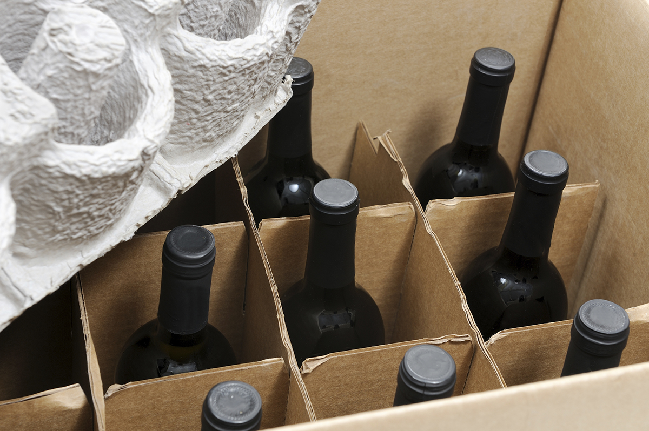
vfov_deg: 19.4
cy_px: 216
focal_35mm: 70
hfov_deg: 28.9
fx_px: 1261
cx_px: 324
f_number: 11
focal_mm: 70
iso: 200
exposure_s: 1/125
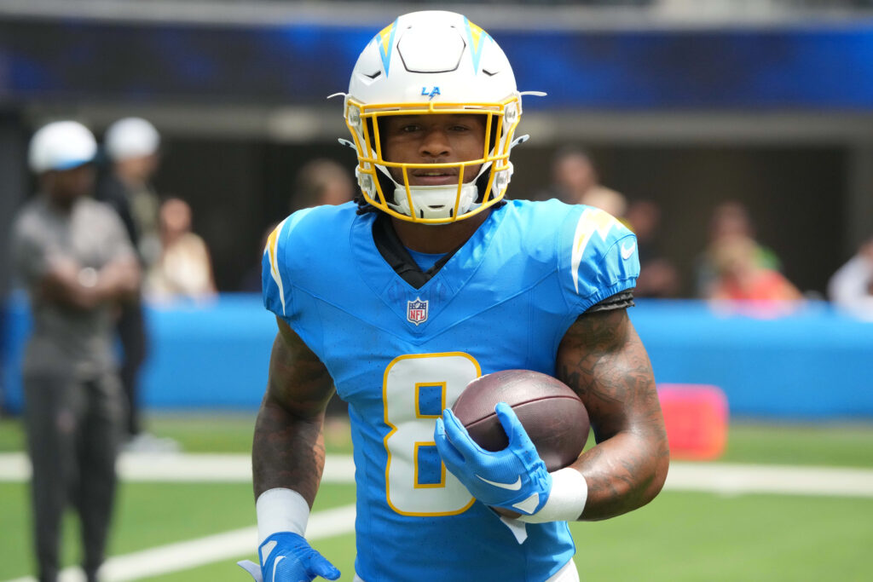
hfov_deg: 5.2
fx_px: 9701
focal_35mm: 400
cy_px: 291
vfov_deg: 3.4
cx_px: 436
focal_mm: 400
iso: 5000
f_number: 8
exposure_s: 1/2000
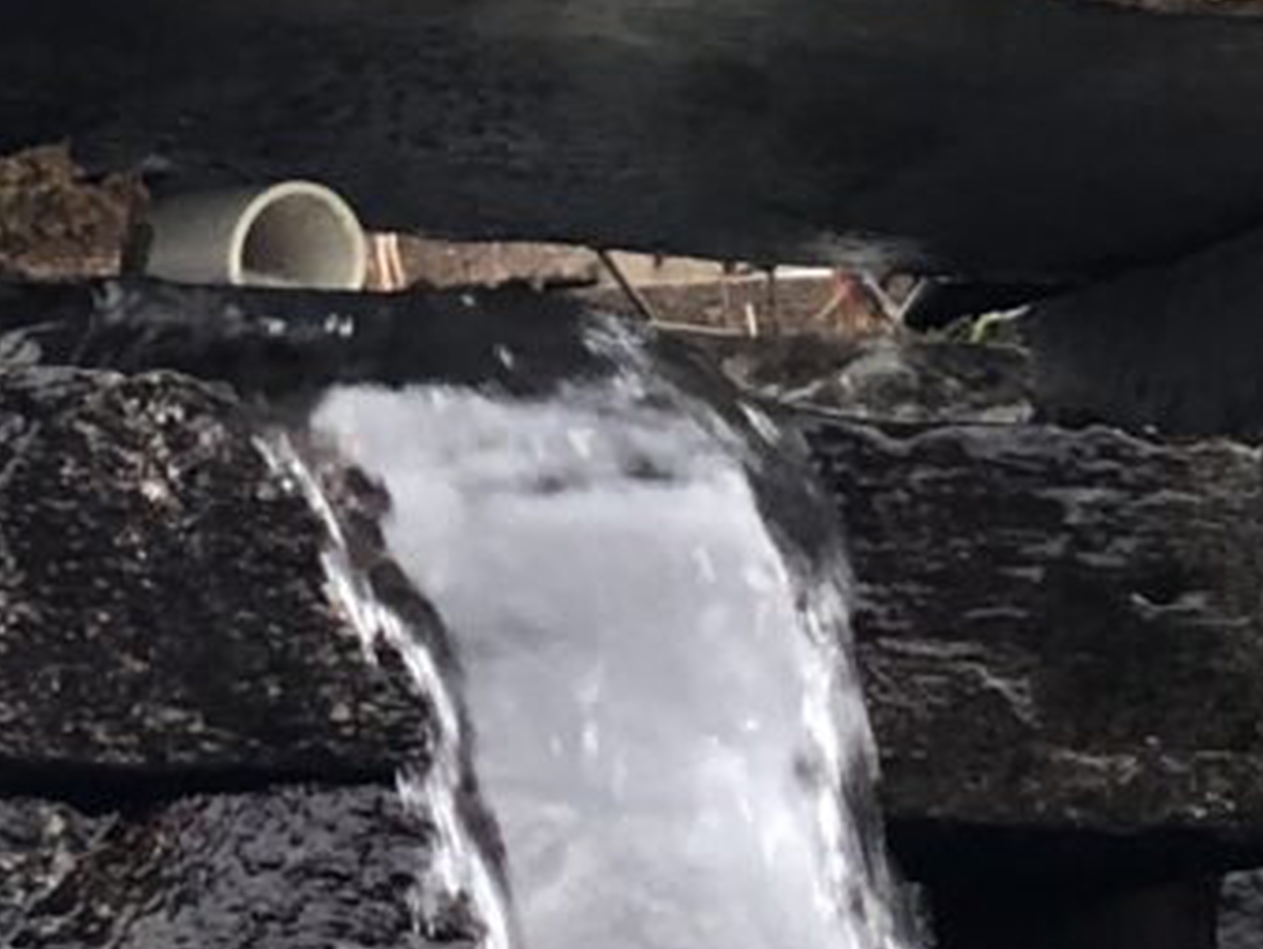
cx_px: -30
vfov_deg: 4.6
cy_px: 2585
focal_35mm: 315
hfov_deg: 6.3
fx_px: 11501
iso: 50
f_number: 2.4
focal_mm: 6
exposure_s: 1/60
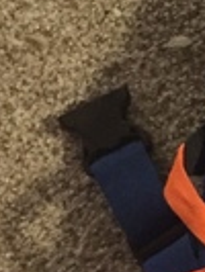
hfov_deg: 8.3
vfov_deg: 12.0
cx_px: 505
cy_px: 178
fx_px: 1293
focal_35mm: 164
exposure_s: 1/15
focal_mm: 4.15
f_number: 2.2
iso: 640
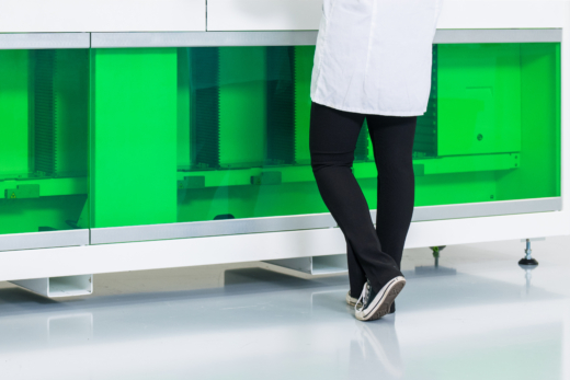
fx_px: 1568
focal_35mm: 99
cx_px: 118
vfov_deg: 13.7
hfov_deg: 20.4
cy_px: 34
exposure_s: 1/125
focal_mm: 50
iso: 200
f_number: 3.5
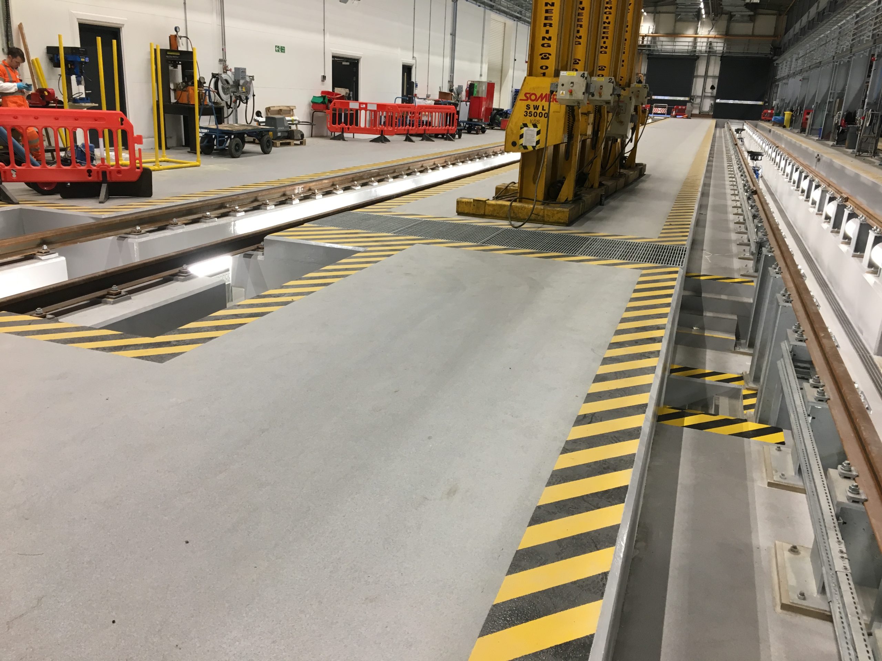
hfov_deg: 61.7
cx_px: 441
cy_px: 330
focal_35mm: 29
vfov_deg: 48.2
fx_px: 739
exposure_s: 1/33
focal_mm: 4.15
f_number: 2.2
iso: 80
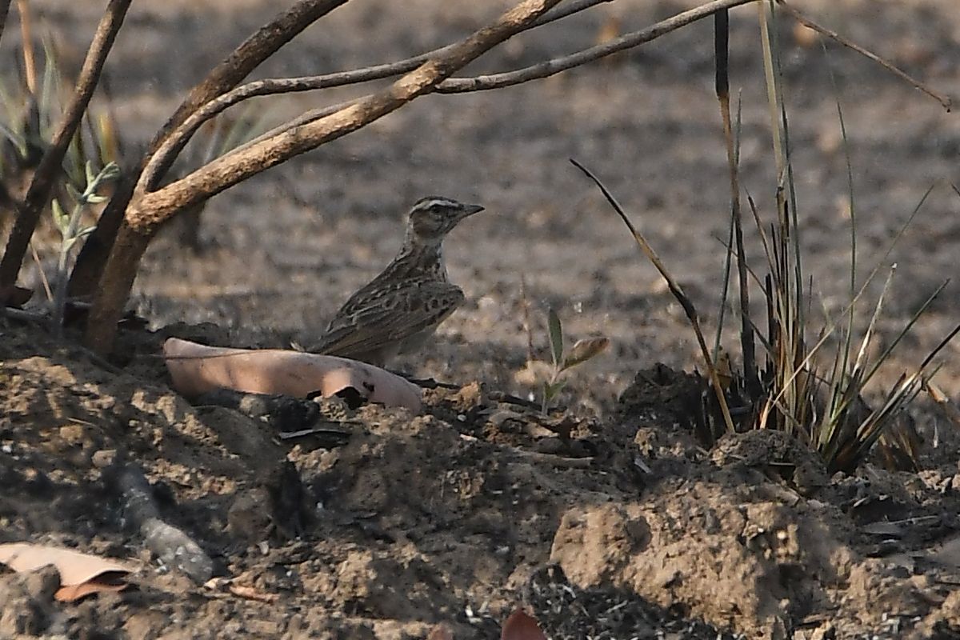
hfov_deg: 2.1
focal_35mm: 1000
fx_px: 26665
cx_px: 480
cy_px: 320
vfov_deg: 1.4
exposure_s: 1/500
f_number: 11
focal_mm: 500
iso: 640
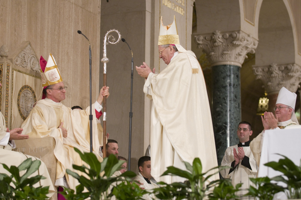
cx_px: 150
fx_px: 1127
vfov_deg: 10.1
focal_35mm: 135
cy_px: 100
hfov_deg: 15.2
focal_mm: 90
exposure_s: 1/125
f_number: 2.8
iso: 1000
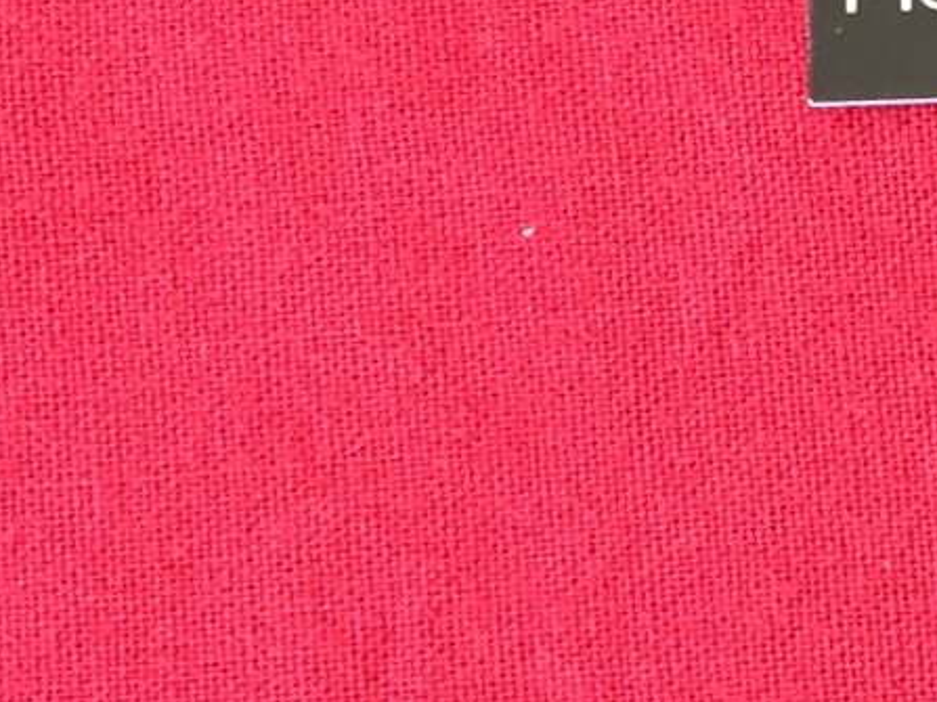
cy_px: 344
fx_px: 4492
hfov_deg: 11.2
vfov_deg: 8.9
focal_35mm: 166
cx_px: 1601
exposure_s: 1/33
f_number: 2.2
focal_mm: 4.15
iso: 80
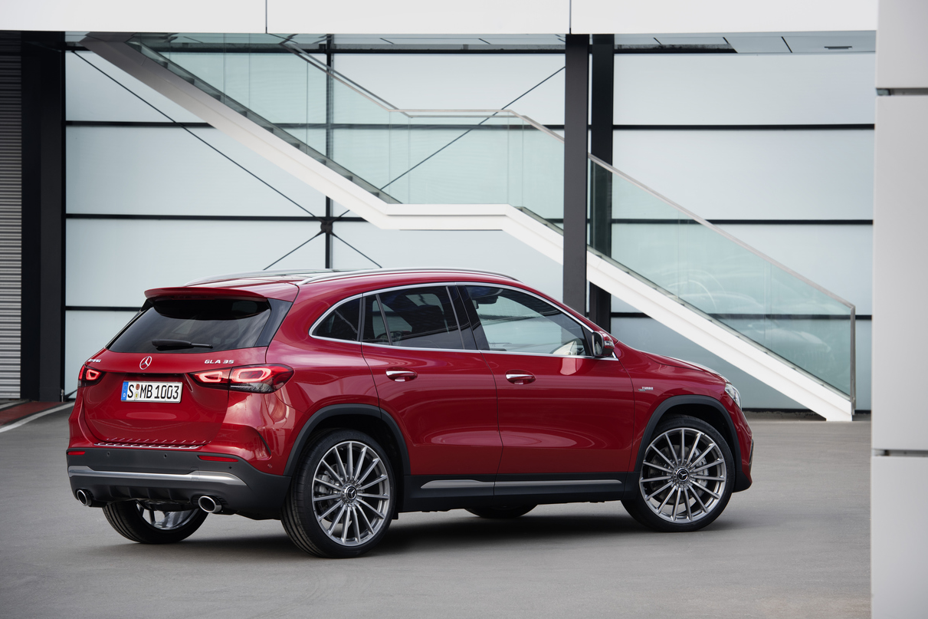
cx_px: 466
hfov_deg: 15.1
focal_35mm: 136
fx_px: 3505
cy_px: 310
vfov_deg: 10.1
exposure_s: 1/20
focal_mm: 135
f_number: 8
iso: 200
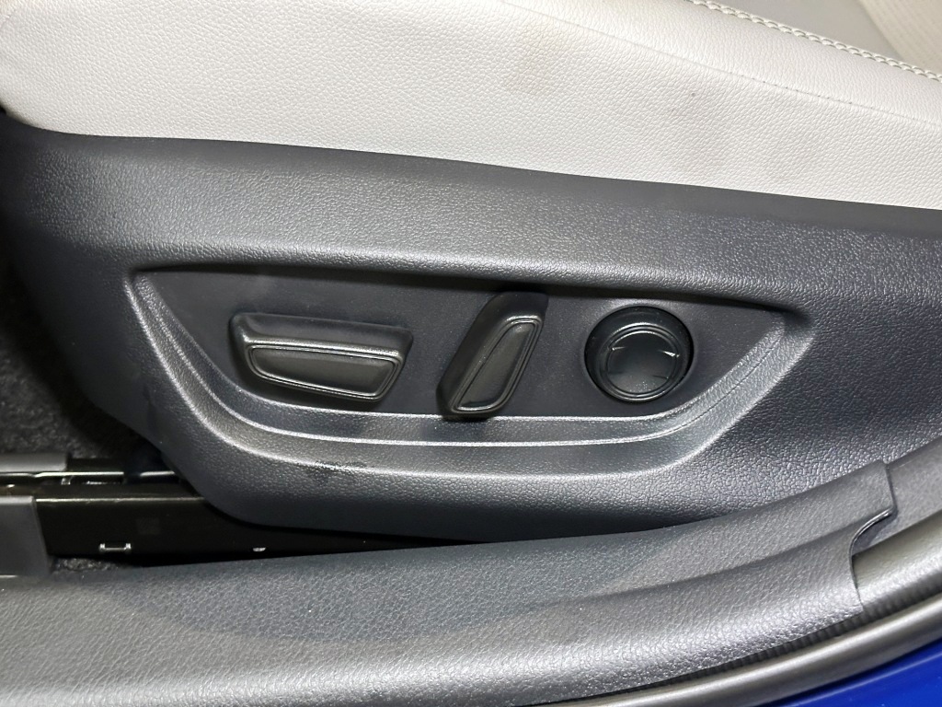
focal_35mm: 48
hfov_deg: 39.7
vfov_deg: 30.3
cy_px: 354
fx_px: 1306
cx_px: 471
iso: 400
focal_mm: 6.86
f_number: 1.78
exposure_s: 1/30
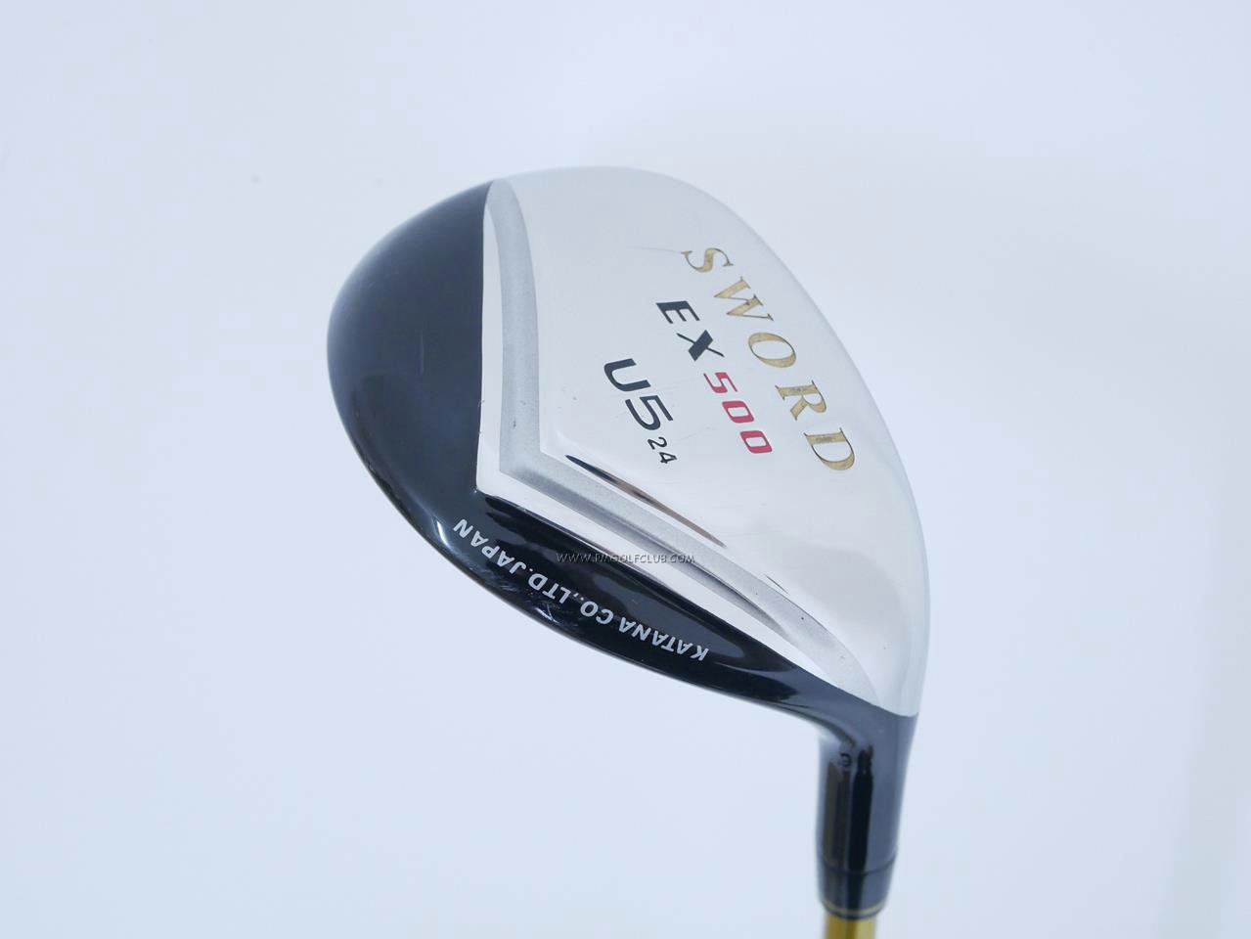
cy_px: 470
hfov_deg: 38.2
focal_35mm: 50
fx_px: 1807
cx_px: 626
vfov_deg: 29.1
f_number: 4.5
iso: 1600
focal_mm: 25
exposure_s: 1/60
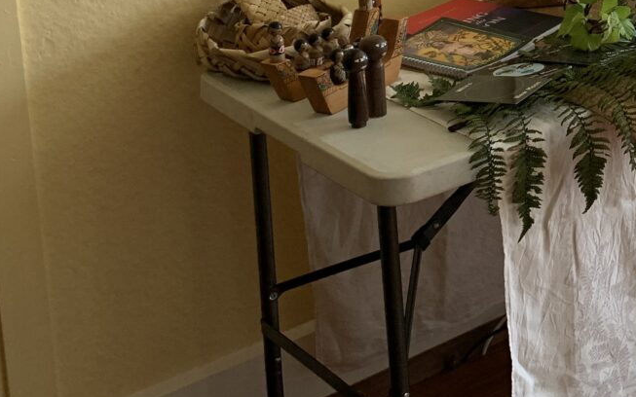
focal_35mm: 72
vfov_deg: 16.9
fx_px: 1248
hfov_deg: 25.3
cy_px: -137
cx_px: 789
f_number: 1.8
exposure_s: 1/121
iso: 50
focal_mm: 4.25
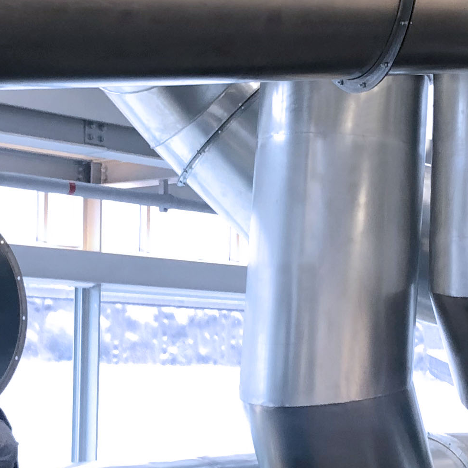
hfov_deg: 17.0
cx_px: 296
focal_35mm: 102
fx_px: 1560
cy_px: 313
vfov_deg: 17.0
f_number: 1.8
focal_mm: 3.99
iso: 40
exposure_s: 1/25
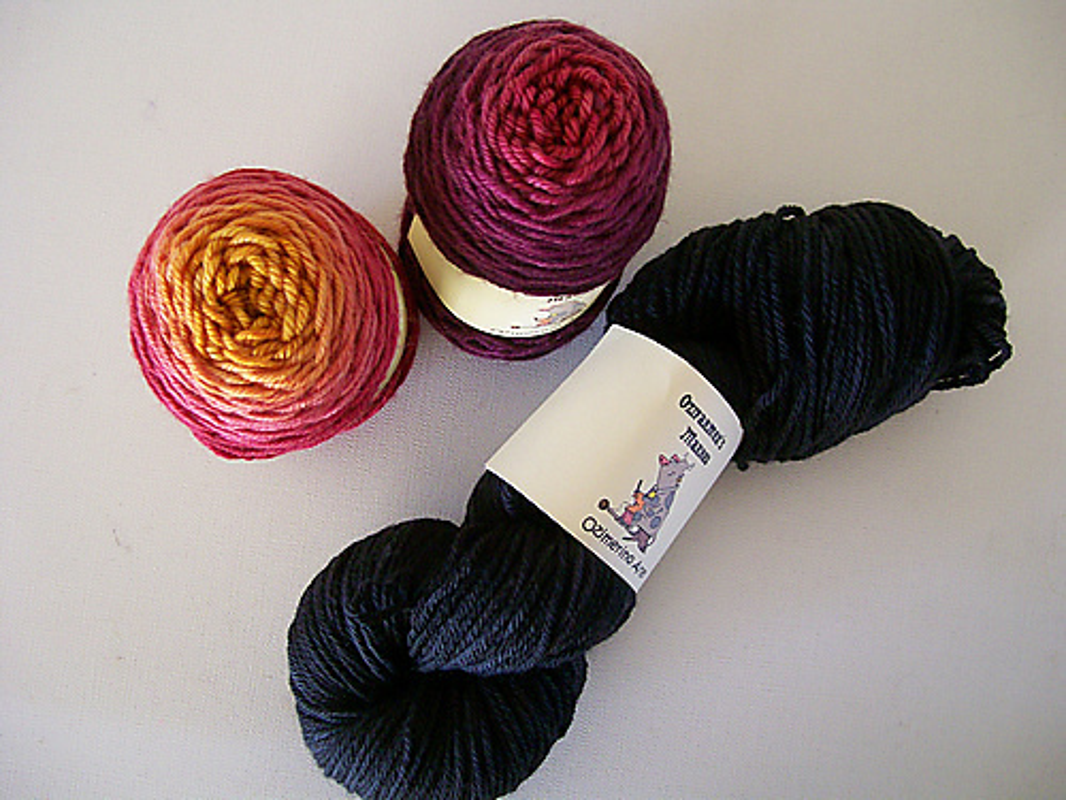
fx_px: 1109
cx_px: 533
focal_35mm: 36
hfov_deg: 51.4
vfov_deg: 39.7
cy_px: 400
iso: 160
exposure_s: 1/15.4
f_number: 2.7
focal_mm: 6
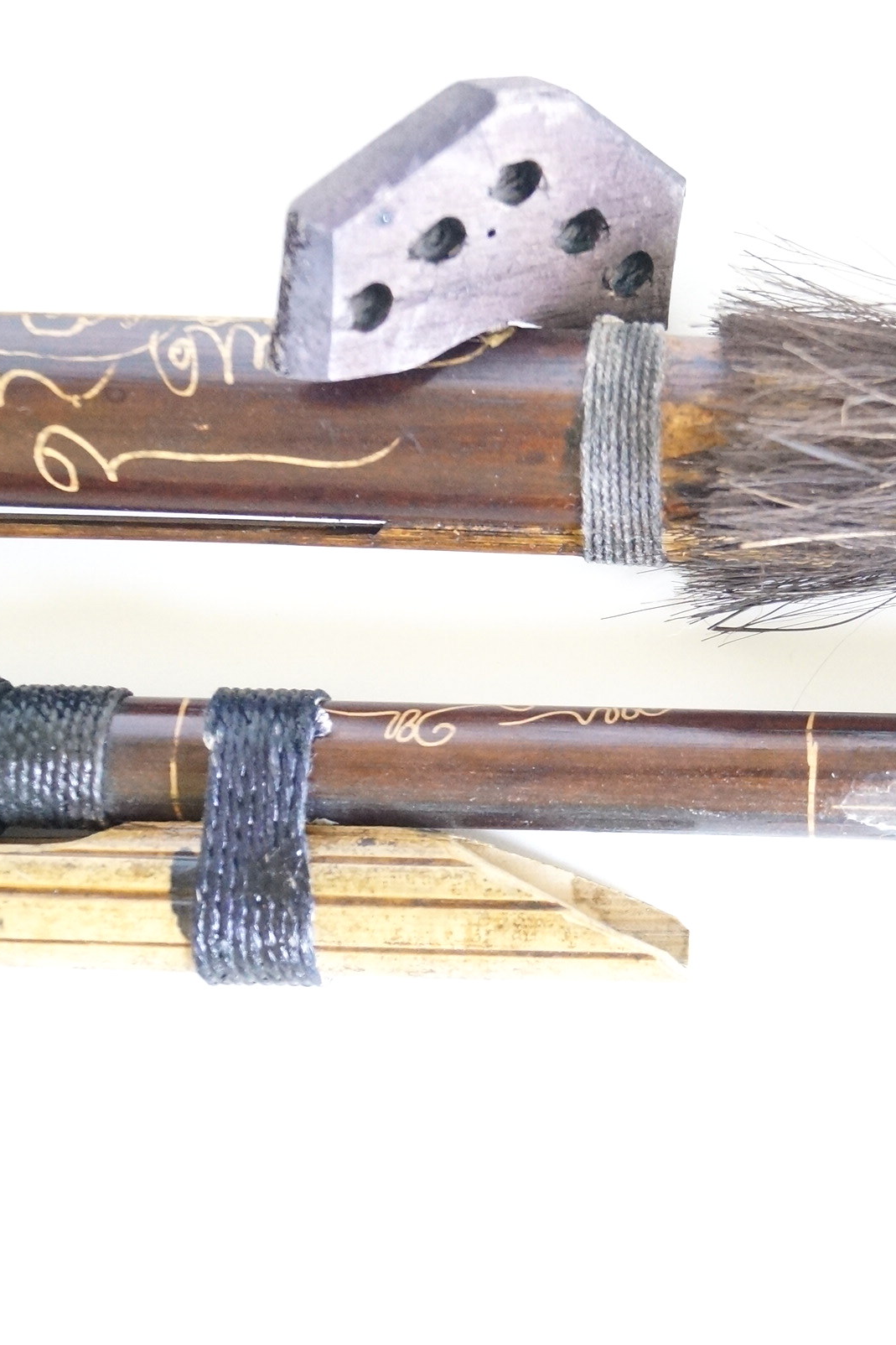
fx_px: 2390
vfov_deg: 31.4
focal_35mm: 64
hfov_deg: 20.9
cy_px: 678
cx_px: 760
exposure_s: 1/40
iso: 3200
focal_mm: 28
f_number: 4.5
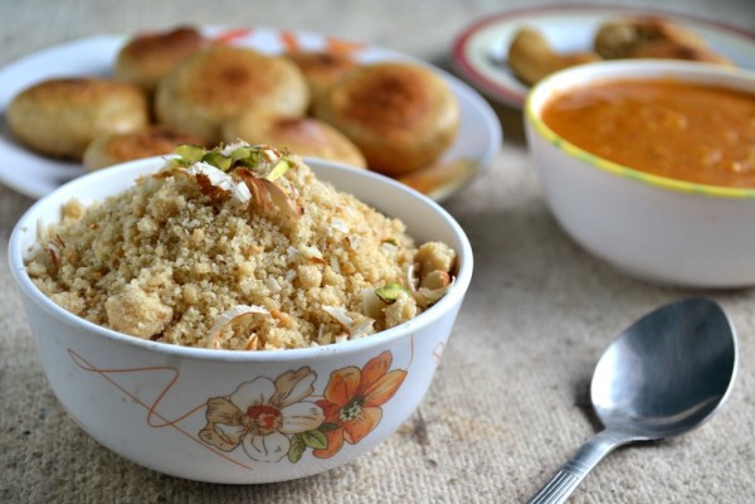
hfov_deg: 29.2
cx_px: 378
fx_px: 1447
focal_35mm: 69
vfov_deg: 19.7
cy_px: 252
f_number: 5.6
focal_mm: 46
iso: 125
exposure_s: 1/30
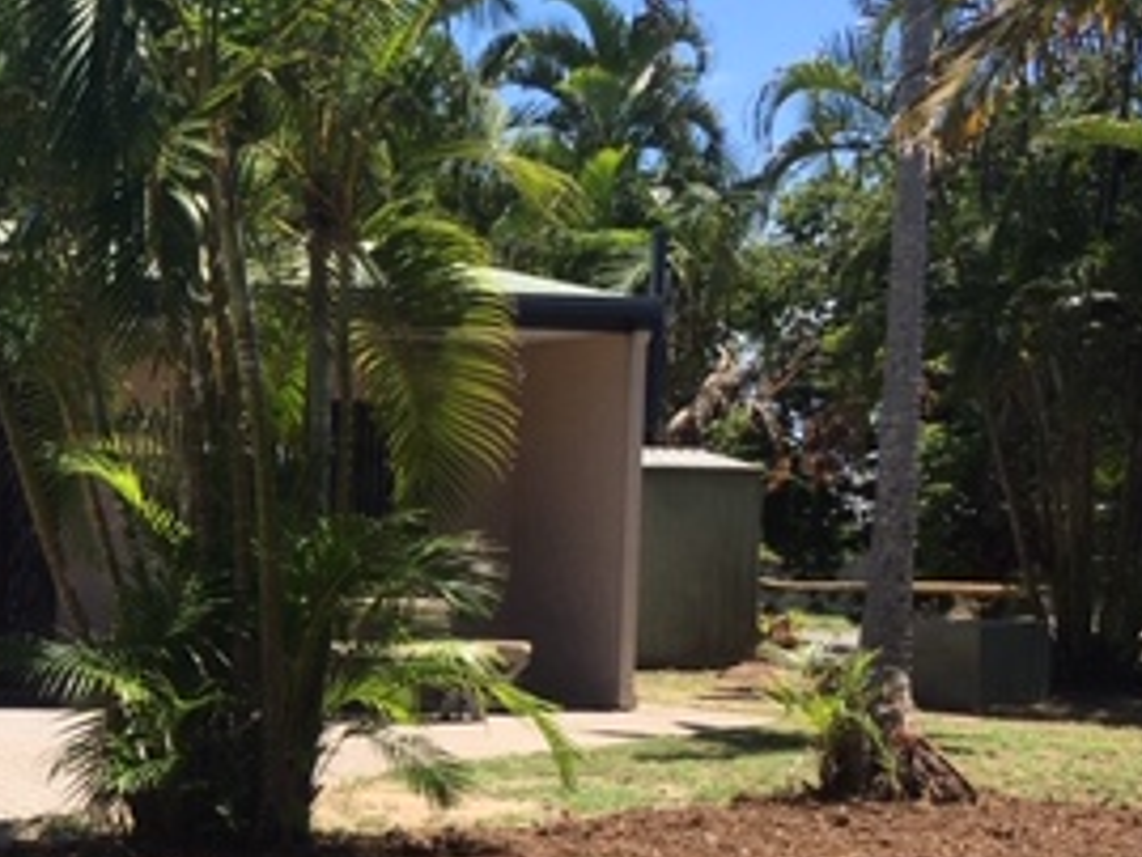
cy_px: 607
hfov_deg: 25.9
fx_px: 2277
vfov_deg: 21.2
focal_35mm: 69
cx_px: -136
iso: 25
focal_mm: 4.15
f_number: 2.2
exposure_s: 1/1374
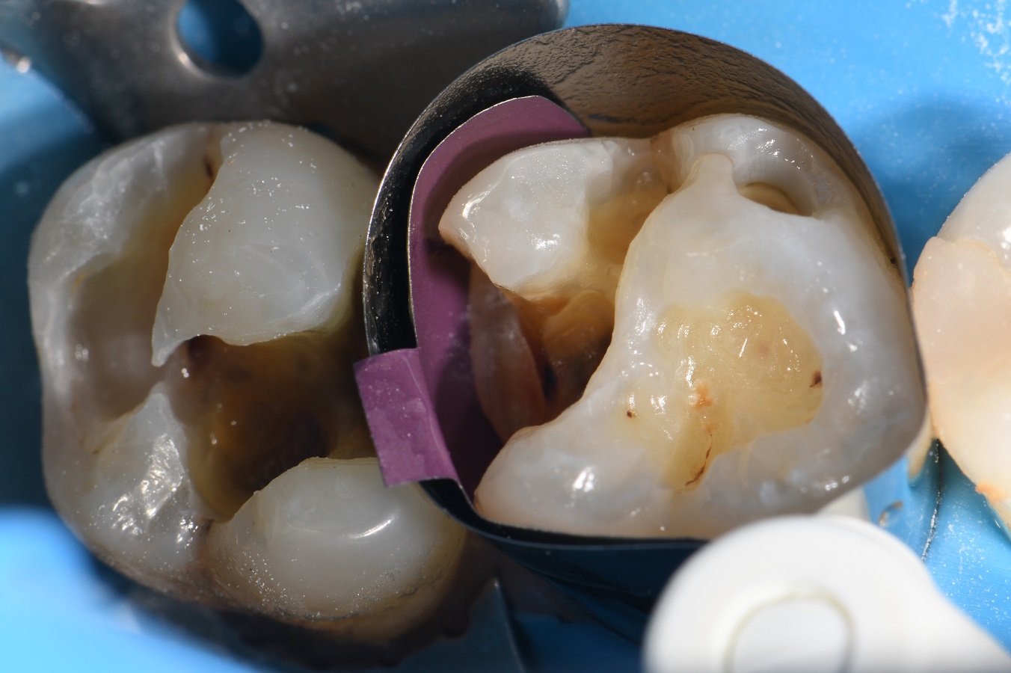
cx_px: 506
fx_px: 4407
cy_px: 336
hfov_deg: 13.1
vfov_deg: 8.7
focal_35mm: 157
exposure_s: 1/200
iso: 200
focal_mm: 105
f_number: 32
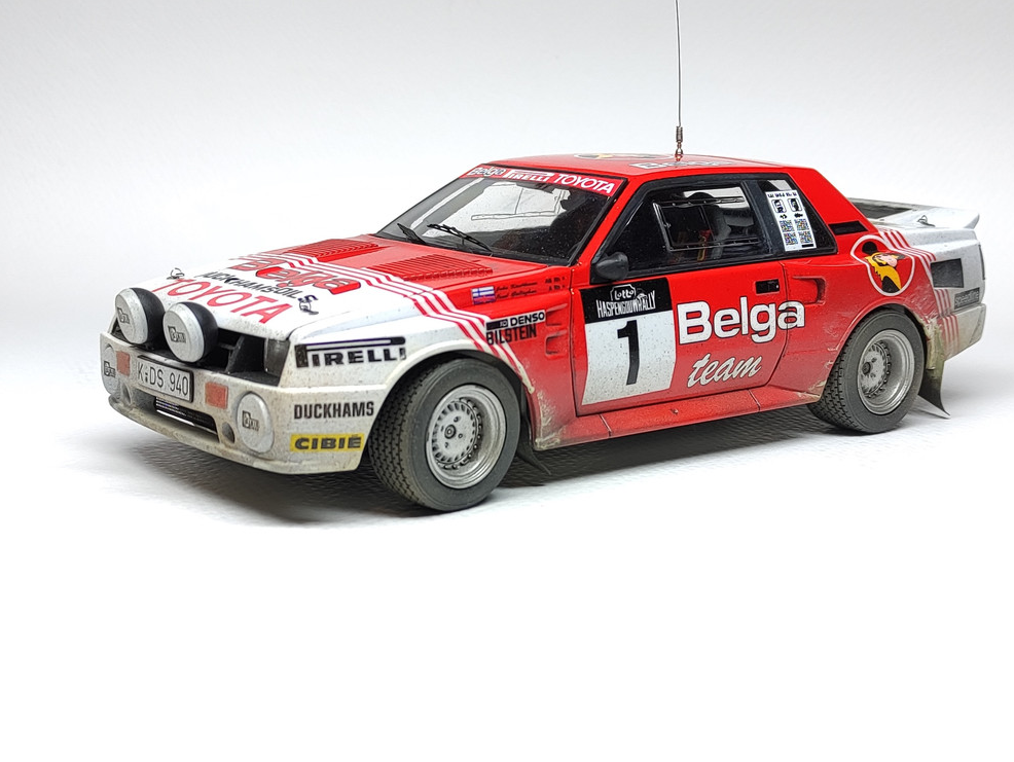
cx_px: 529
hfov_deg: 65.3
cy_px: 386
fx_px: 791
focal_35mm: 27
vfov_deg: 51.4
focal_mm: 5.43
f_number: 1.89
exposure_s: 1/11760
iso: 125
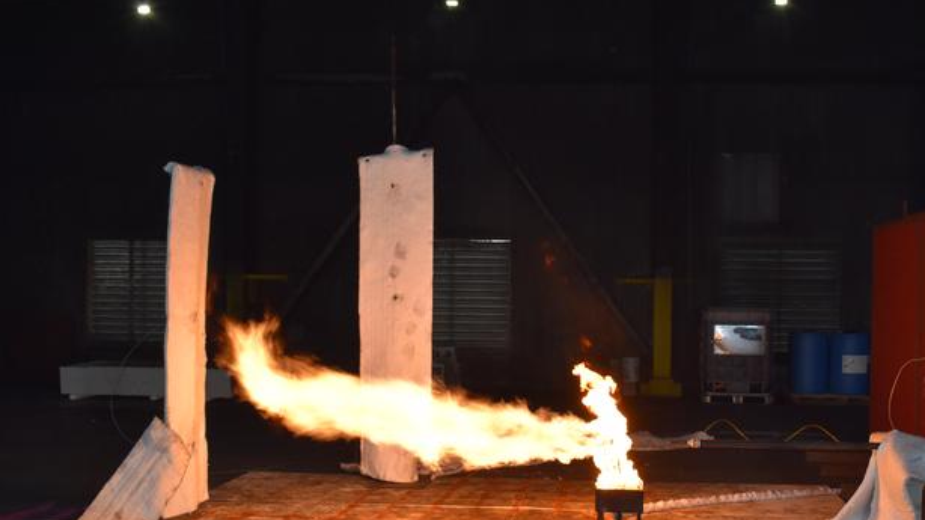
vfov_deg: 27.6
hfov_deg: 47.2
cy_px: 323
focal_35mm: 43
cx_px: 526
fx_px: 1054
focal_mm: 24
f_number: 5
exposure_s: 1/100
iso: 800
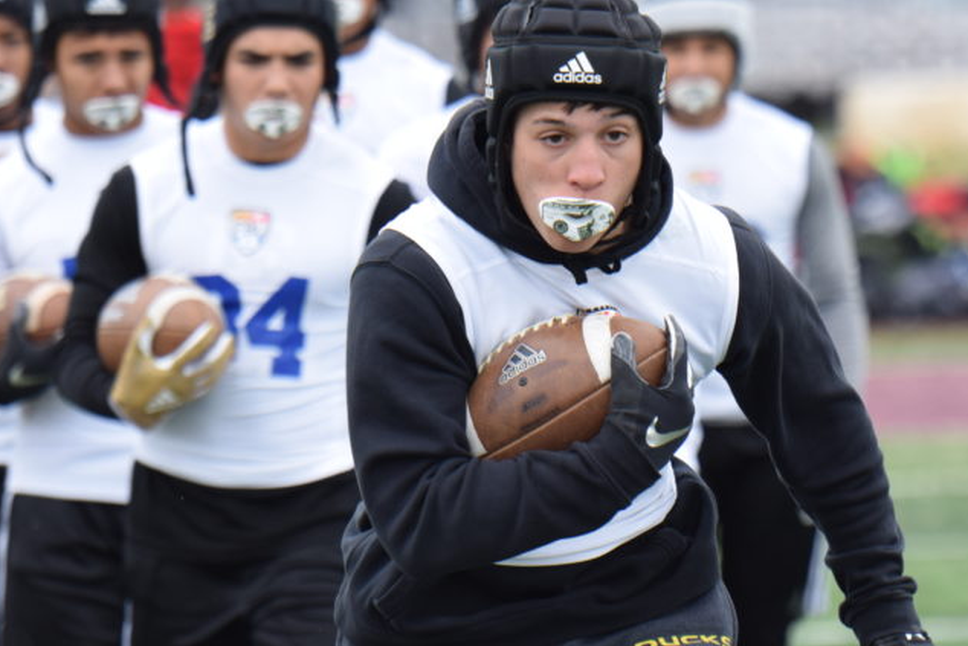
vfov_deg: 3.2
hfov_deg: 4.9
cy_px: 141
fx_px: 11398
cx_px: 722
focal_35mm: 424
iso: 400
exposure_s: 1/1250
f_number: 4.5
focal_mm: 175
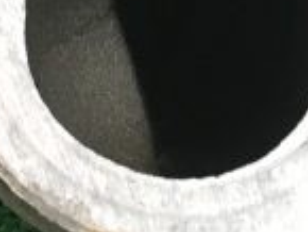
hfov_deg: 9.5
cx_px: 416
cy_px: 34
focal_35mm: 205
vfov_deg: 7.2
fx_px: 1826
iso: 125
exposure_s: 1/30
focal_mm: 4.15
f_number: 2.2
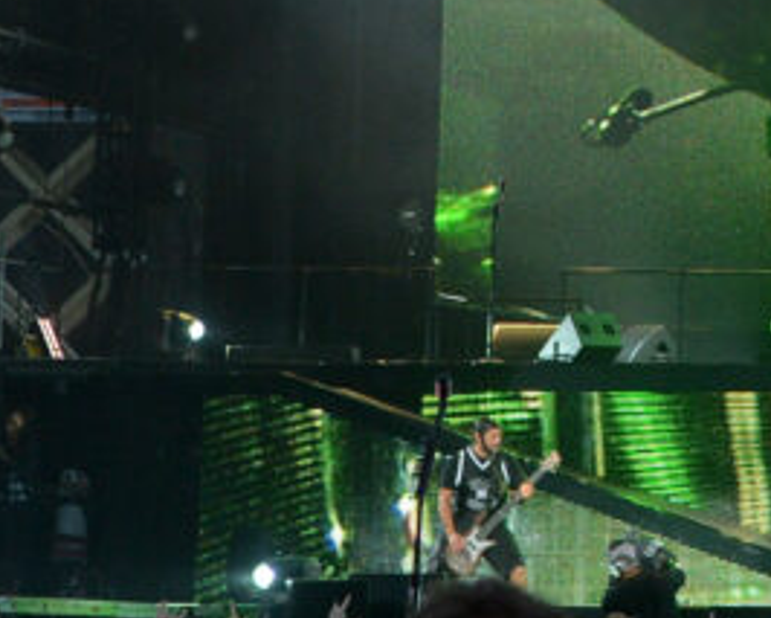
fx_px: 5798
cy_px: -232
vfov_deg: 6.0
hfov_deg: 7.4
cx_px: 1293
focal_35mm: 254
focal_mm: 60
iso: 1600
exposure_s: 1/320
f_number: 6.3
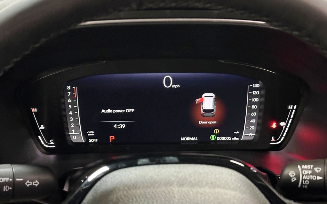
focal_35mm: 51
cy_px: 116
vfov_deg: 25.3
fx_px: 454
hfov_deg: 39.6
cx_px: 164
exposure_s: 1/17
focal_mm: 6.86
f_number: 1.78
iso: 800
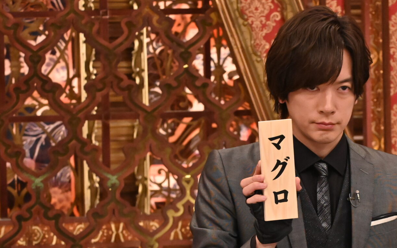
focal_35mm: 282
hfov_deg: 7.4
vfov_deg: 4.7
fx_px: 3051
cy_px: 187
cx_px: 301
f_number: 6.3
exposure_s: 1/400
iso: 4000
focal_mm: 110
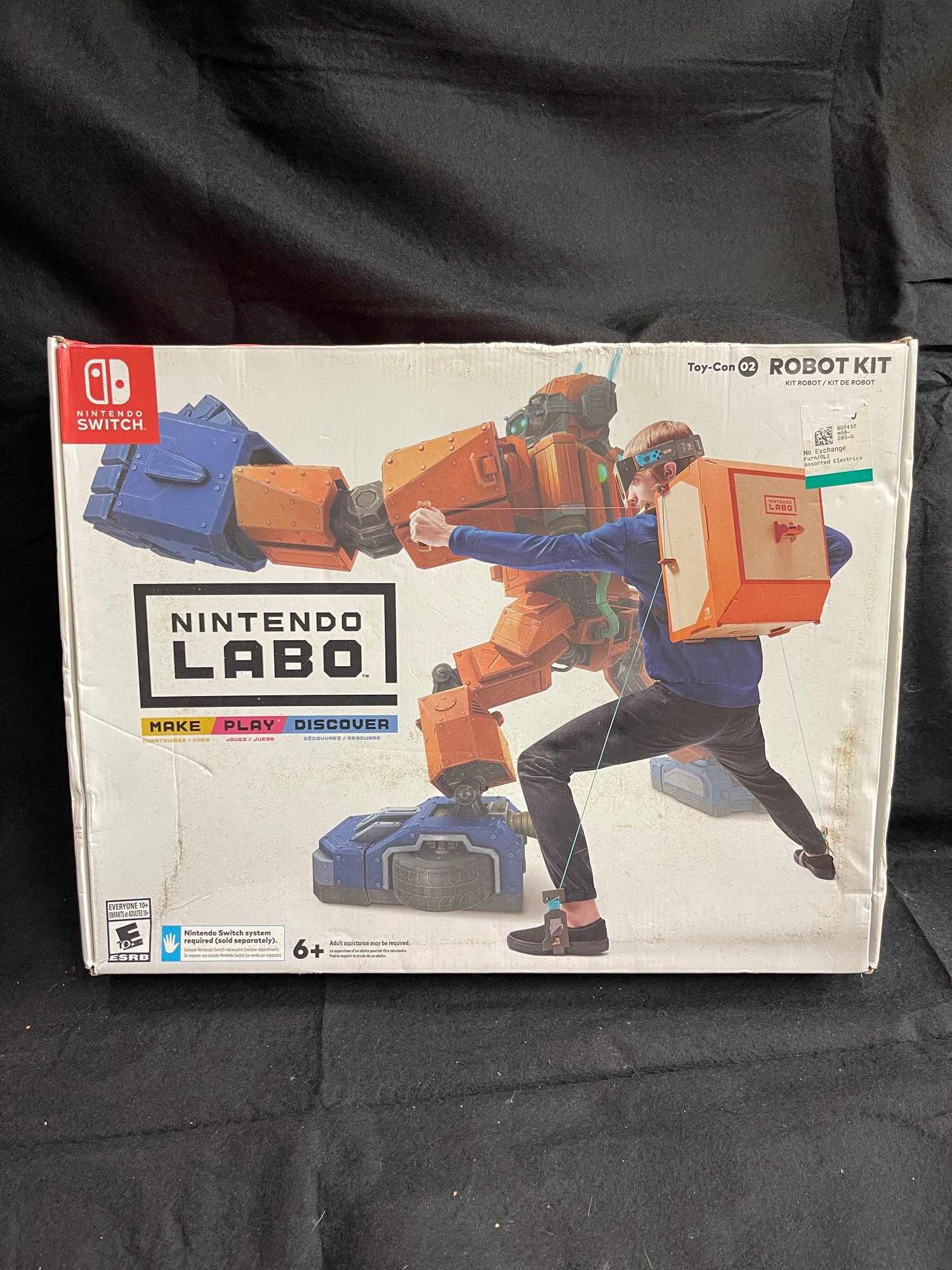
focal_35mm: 25
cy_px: 635
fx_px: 917
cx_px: 476
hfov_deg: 54.9
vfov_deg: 69.4
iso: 200
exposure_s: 1/60
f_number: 1.6
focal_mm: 5.1
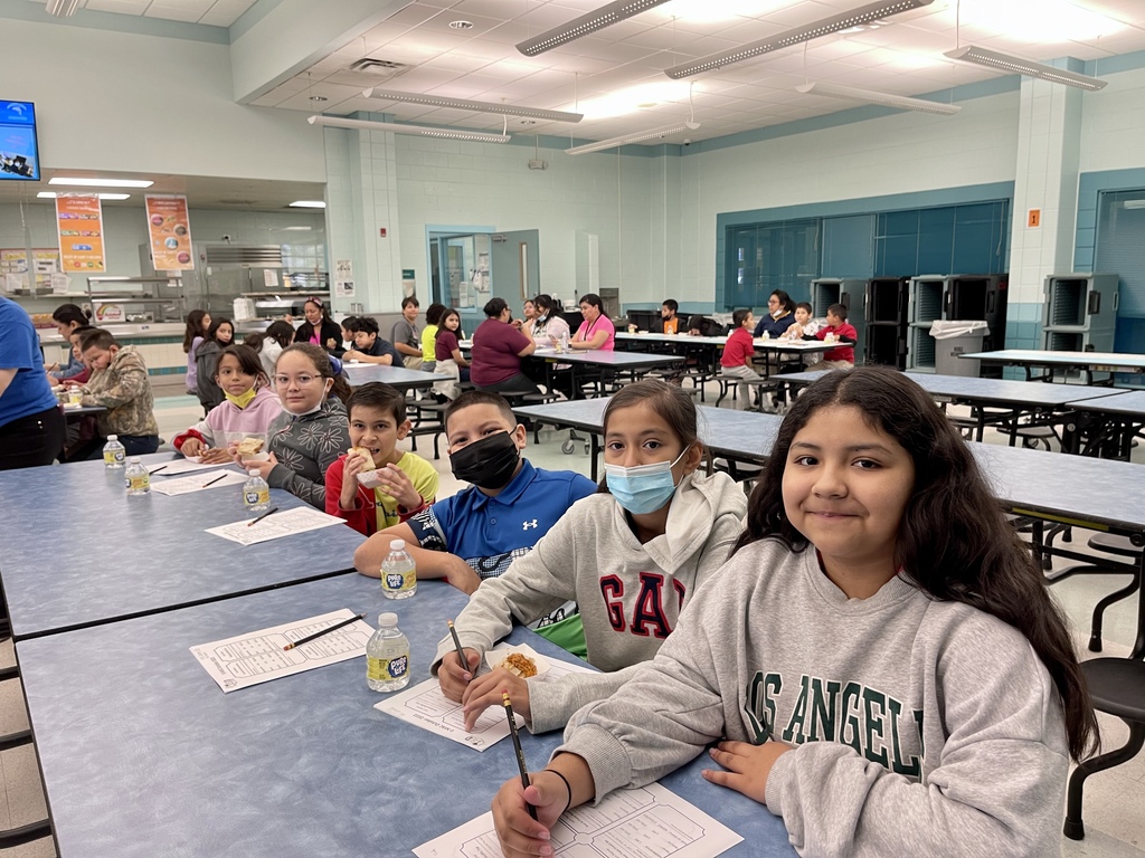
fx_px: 860
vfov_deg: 53.1
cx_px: 572
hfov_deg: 67.3
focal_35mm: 26
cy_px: 429
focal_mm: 5.1
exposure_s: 1/60
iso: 100
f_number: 1.6
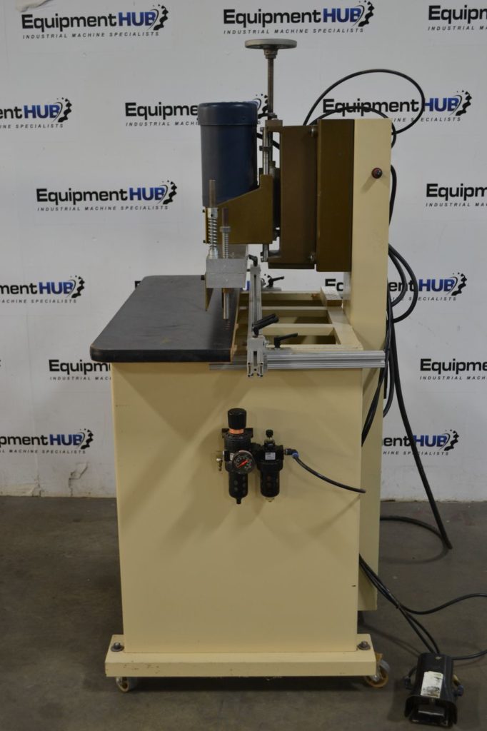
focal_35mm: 45
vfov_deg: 43.6
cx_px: 244
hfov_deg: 29.8
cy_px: 366
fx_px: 914
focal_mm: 30
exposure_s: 1/40
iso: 400
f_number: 4.5
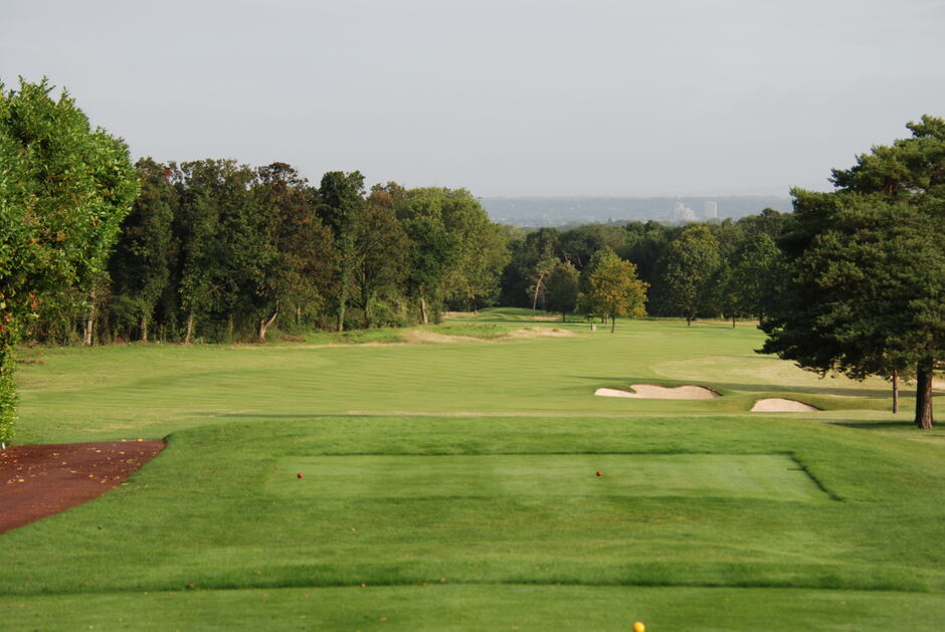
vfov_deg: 11.2
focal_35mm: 123
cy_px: 316
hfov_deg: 16.6
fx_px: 3232
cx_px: 472
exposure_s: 1/320
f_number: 5.6
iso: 160
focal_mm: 82
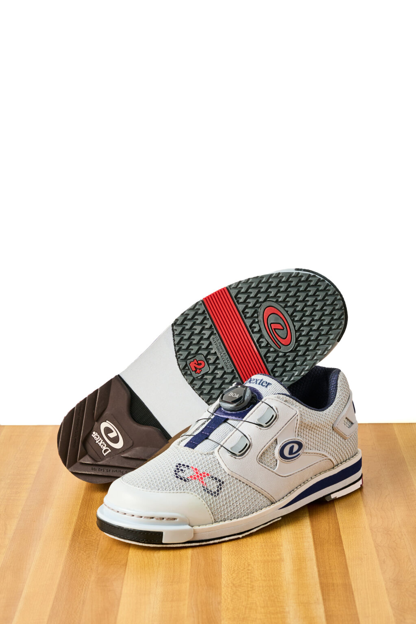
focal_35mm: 105
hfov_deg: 13.0
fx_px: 1821
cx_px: 208
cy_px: 312
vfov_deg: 19.5
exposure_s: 1/200
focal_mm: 70
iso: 200
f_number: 10
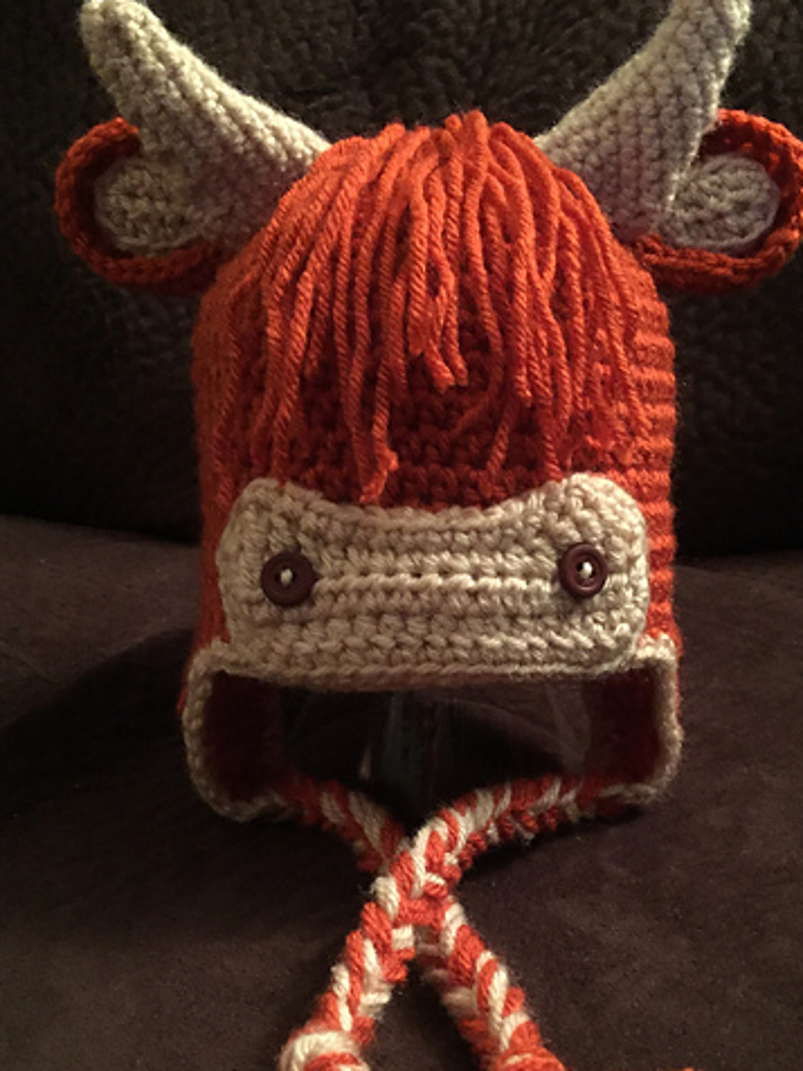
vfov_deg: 47.7
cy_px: 610
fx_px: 1206
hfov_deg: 36.8
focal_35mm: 39
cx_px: 450
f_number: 2.2
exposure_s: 1/15
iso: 400
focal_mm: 4.15
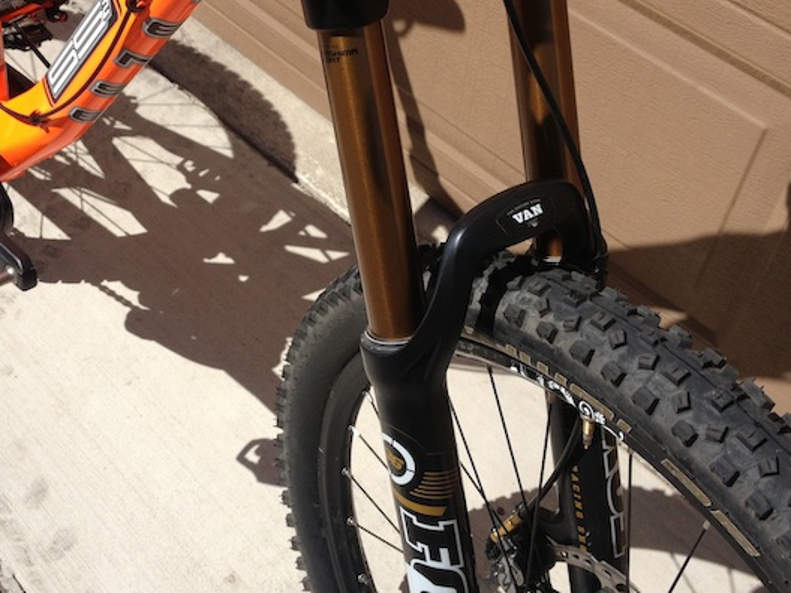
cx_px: 349
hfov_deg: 36.1
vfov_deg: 27.4
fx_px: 1211
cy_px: 223
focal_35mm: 53
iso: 50
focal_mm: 4.28
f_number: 2.4
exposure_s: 1/2513
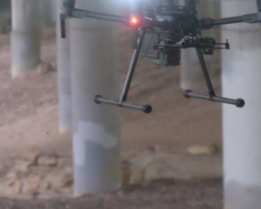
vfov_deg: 5.9
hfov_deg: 7.4
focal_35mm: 262
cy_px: -29
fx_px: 2024
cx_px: 181
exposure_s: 1/20
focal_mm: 55
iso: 4000
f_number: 4
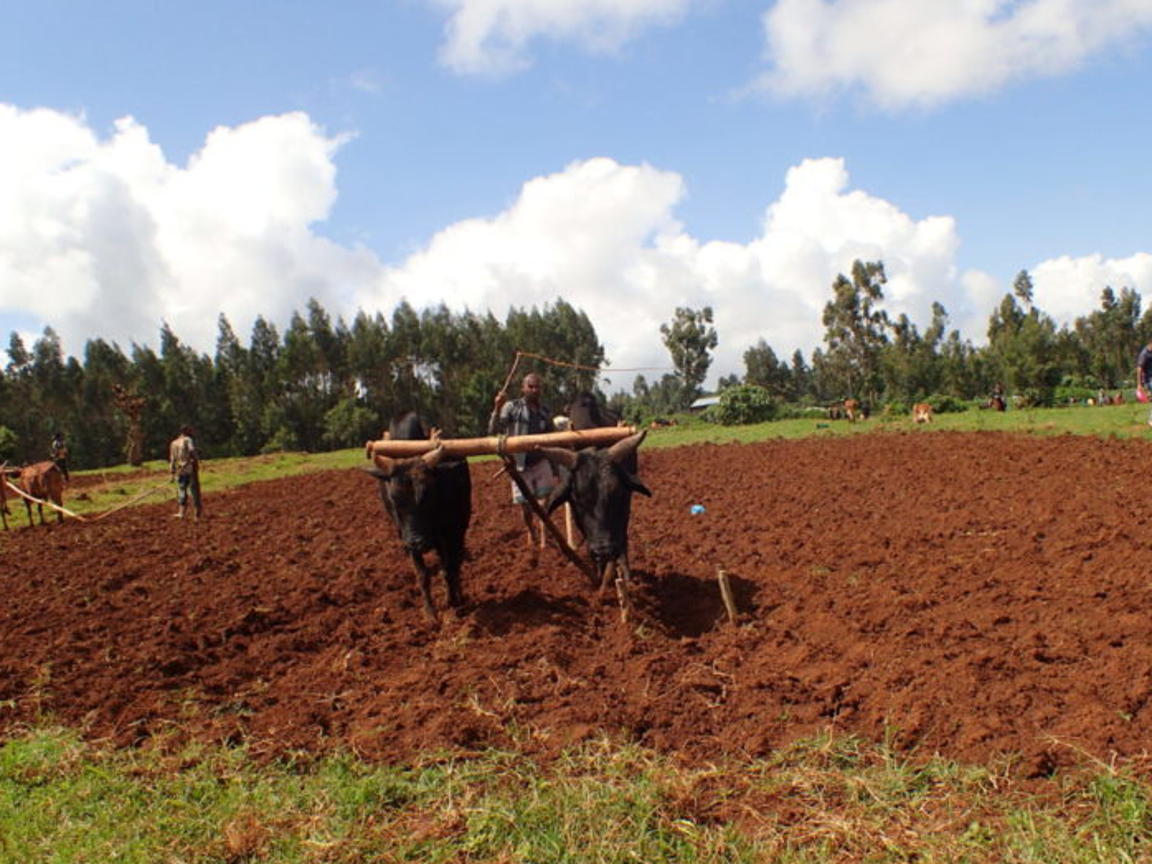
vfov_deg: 42.9
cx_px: 627
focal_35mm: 33
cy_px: 460
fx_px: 1099
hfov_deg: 55.3
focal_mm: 5.5
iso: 100
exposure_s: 1/160
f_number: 9
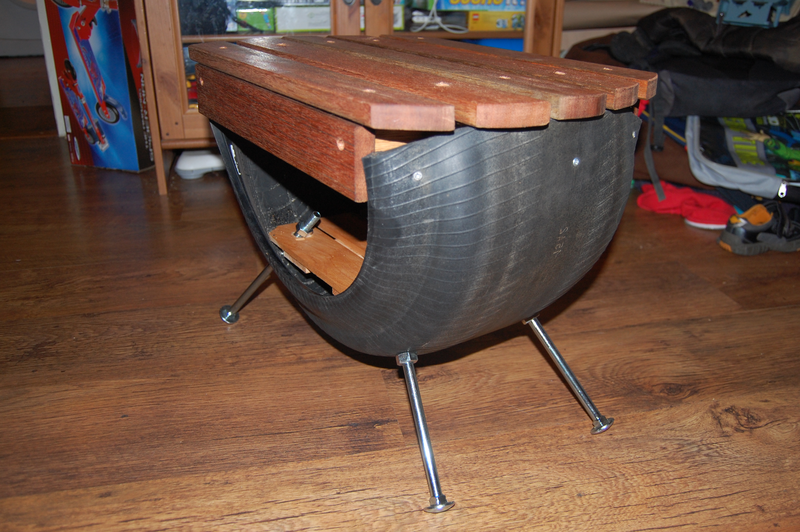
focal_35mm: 30
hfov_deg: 62.0
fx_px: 666
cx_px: 400
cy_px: 266
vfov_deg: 43.5
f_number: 3.8
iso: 400
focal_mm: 20
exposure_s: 1/60
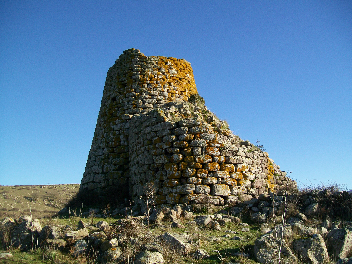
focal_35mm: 34
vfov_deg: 41.8
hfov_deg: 54.0
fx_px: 346
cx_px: 176
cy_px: 132
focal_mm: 6.1
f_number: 2.7
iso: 64
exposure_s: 1/800
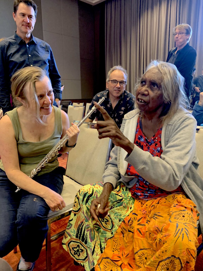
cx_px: 102
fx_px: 203
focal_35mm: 26
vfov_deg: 67.3
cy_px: 136
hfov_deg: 53.1
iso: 400
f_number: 1.8
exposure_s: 1/25
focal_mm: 4.25
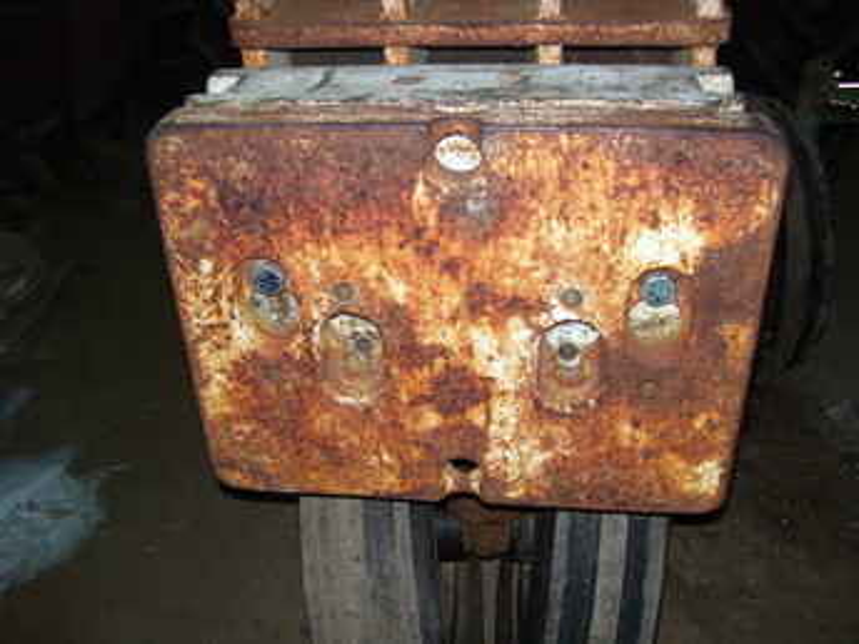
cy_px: 322
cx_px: 430
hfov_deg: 51.4
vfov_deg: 39.7
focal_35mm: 36
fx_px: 893
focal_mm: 6
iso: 80
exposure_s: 1/60
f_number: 2.7
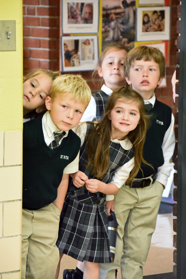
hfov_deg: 8.2
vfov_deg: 12.2
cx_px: 93
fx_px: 1302
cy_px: 140
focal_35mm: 168
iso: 11400
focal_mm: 112
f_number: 5.3
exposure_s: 1/320
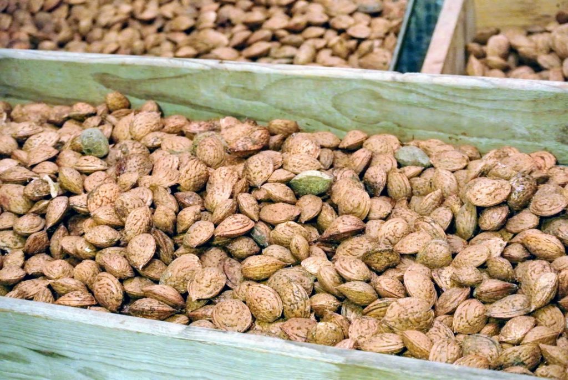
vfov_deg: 14.6
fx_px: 1485
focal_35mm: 94
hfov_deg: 21.7
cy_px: 190
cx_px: 284
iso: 3200
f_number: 3.8
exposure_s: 1/10
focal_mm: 35
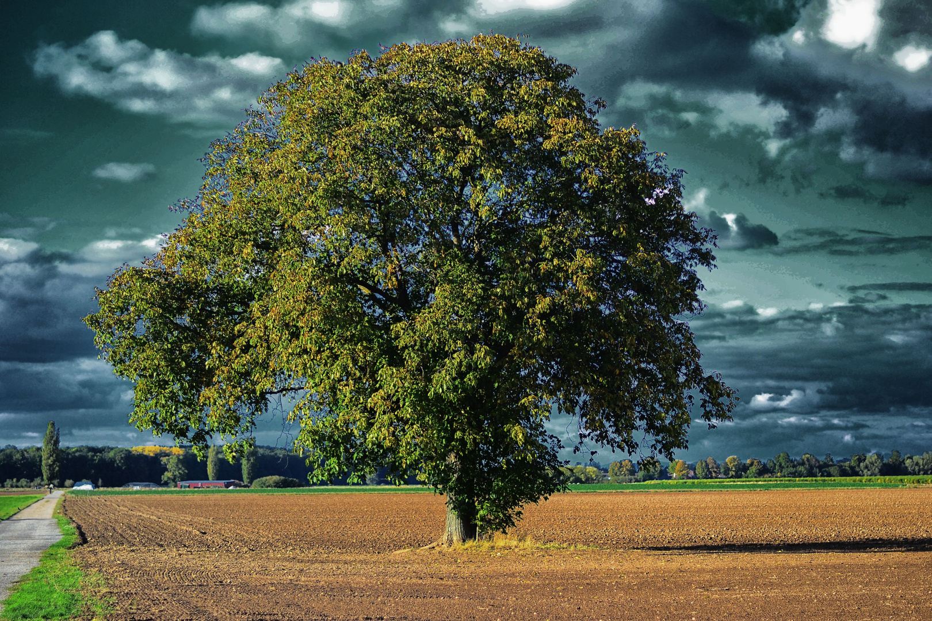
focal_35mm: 75
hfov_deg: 27.0
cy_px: 310
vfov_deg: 18.2
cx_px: 466
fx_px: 1942
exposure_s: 1/2000
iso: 200
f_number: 1.8
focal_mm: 50
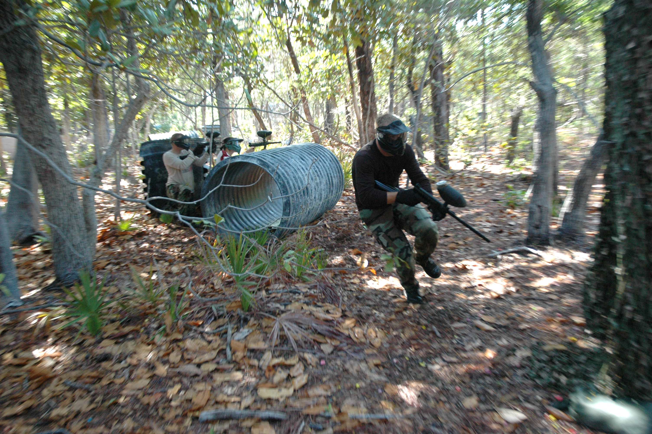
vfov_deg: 30.8
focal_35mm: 44
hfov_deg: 45.0
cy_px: 217
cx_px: 326
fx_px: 787
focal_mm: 29
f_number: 4
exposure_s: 1/320
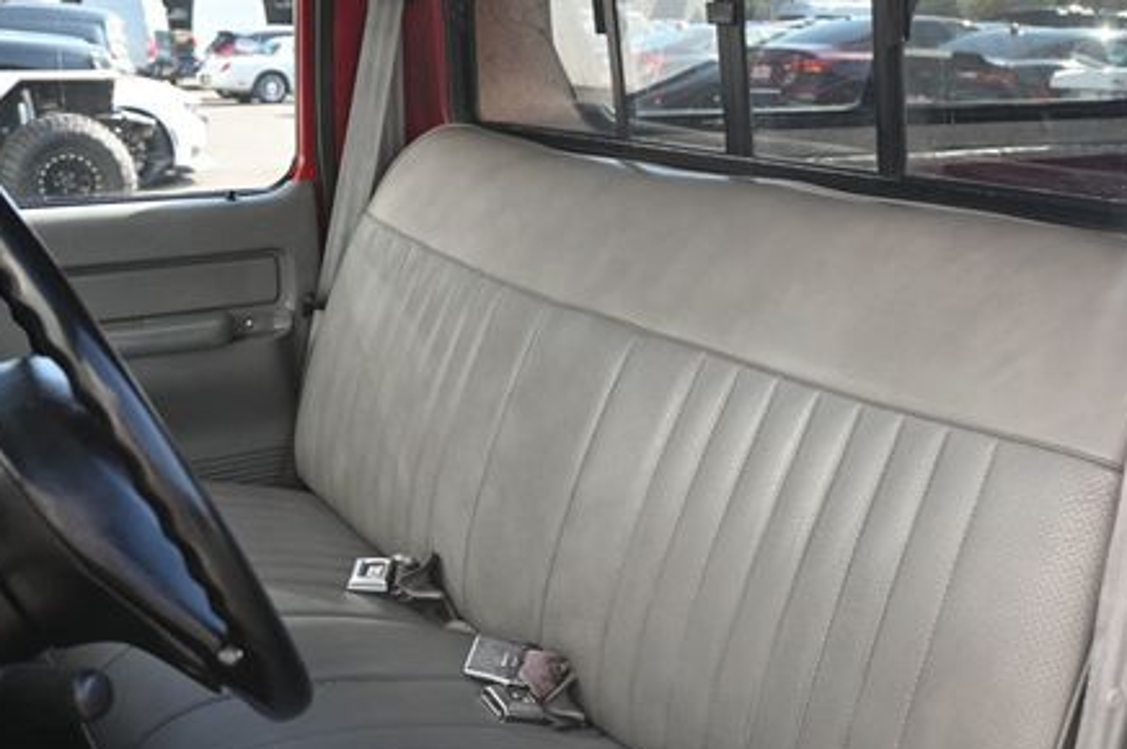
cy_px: 405
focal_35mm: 44
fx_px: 1376
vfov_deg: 30.5
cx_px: 522
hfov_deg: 44.5
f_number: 4
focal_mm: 20
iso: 360
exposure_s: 1/250
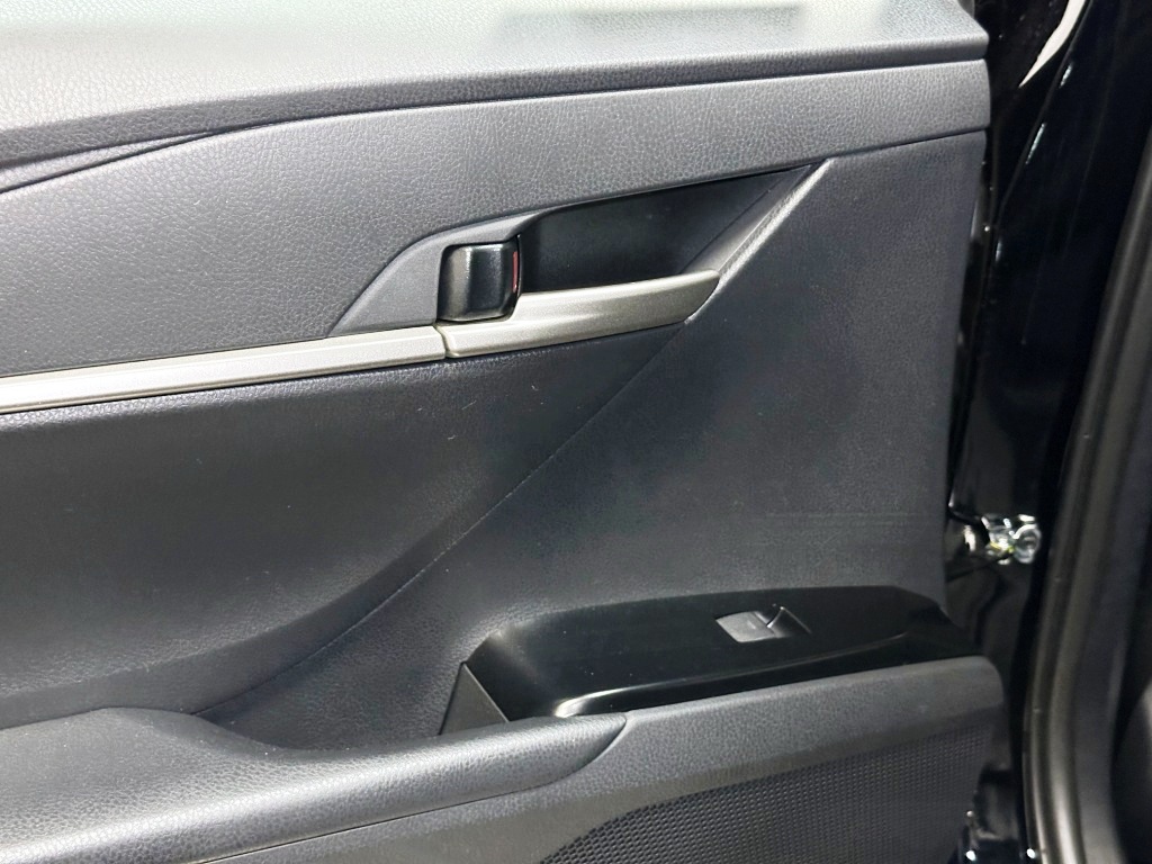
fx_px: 1597
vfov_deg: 30.3
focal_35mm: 48
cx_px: 576
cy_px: 432
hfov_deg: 39.7
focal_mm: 6.86
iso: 640
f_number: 1.78
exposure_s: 1/24
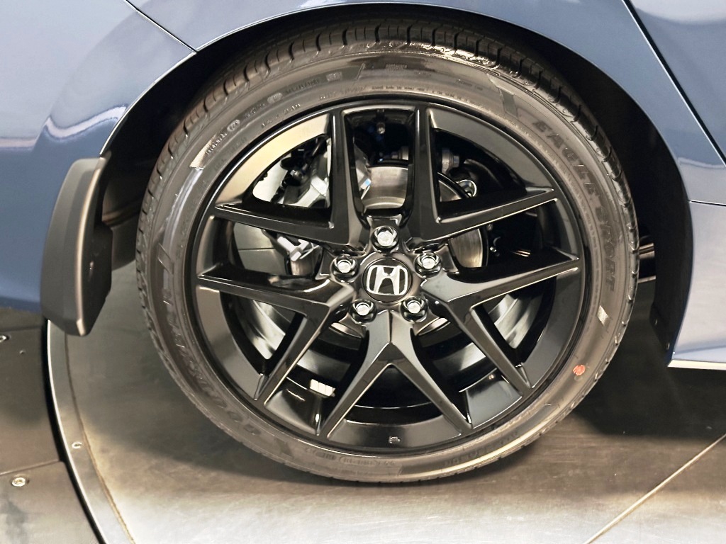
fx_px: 1007
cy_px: 272
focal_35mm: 48
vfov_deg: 30.3
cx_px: 363
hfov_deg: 39.7
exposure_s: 1/20
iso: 640
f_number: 1.78
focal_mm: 6.86
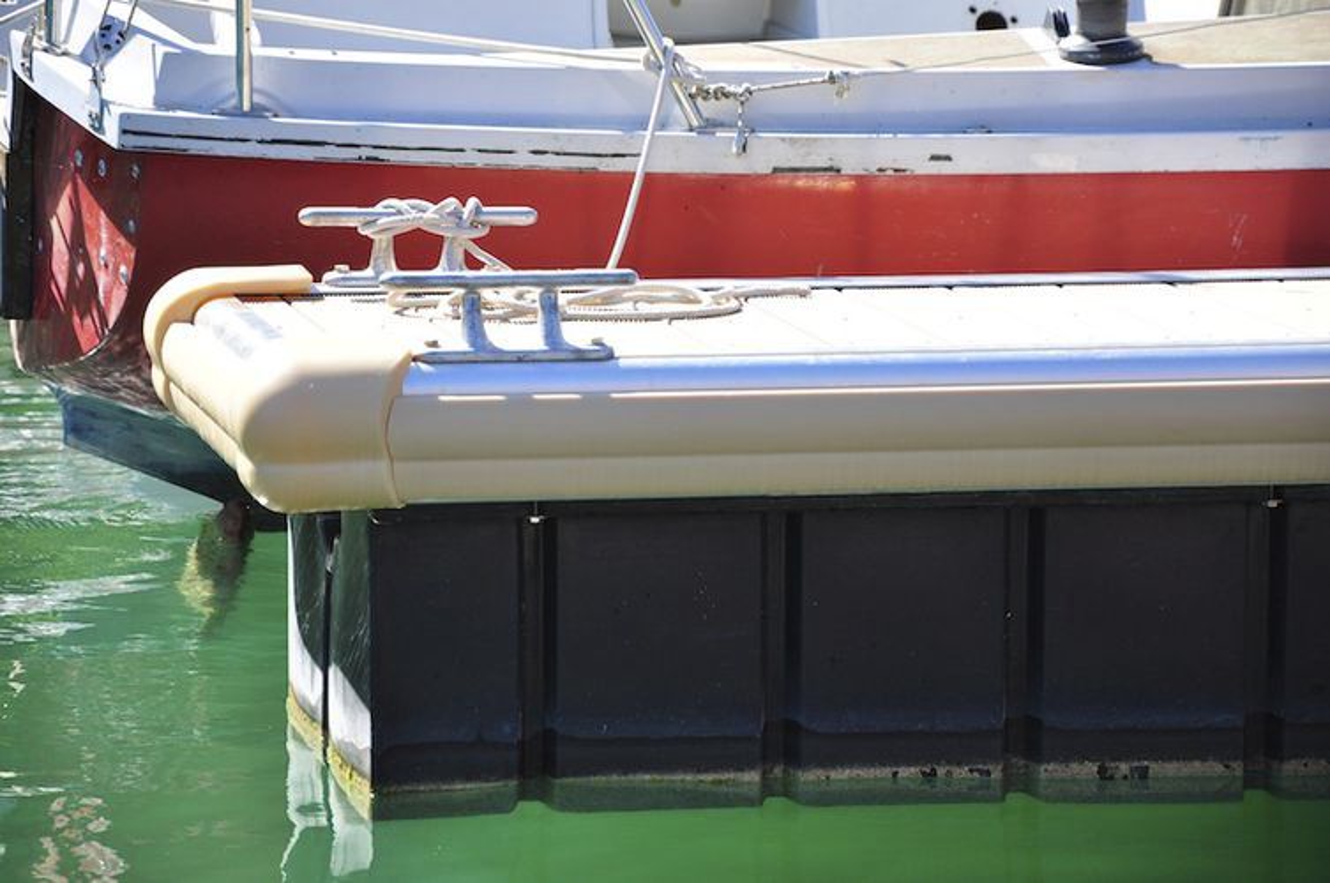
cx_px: 665
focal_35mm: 158
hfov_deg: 13.1
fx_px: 5811
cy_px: 442
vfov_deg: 8.7
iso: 400
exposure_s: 1/500
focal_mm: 105
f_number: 5.6
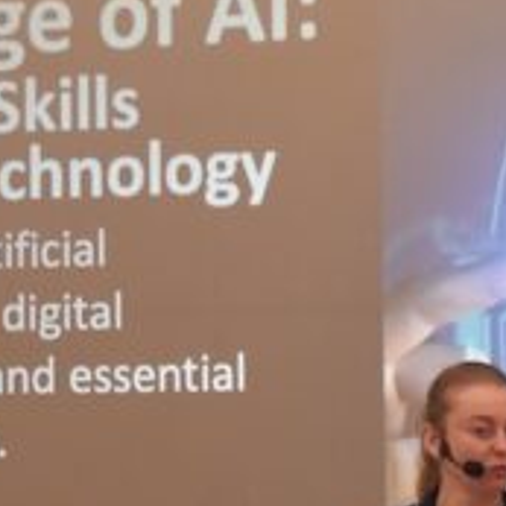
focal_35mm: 261
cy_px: 532
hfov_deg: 6.7
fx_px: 4316
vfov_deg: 6.7
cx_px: 284
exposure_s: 1/60
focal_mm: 46
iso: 640
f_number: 5.3
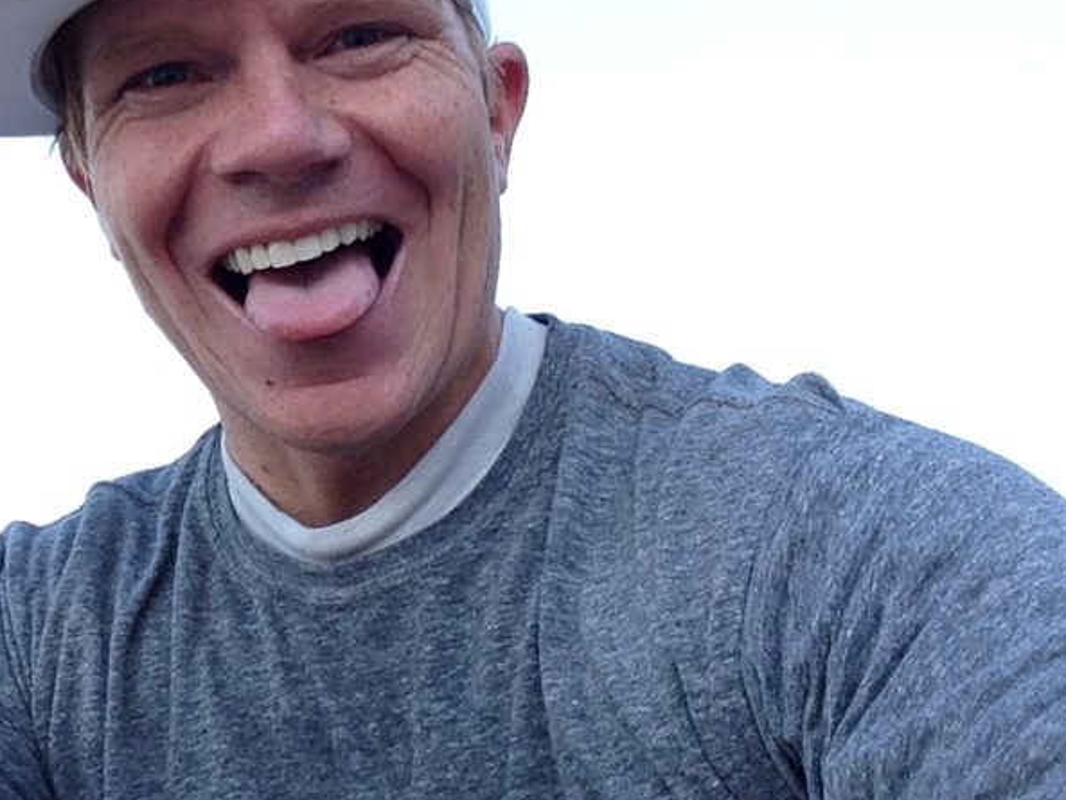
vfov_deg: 25.6
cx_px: 155
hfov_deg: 32.5
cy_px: 289
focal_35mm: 57
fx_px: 1756
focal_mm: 2.15
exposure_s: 1/184
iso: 50
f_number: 2.4
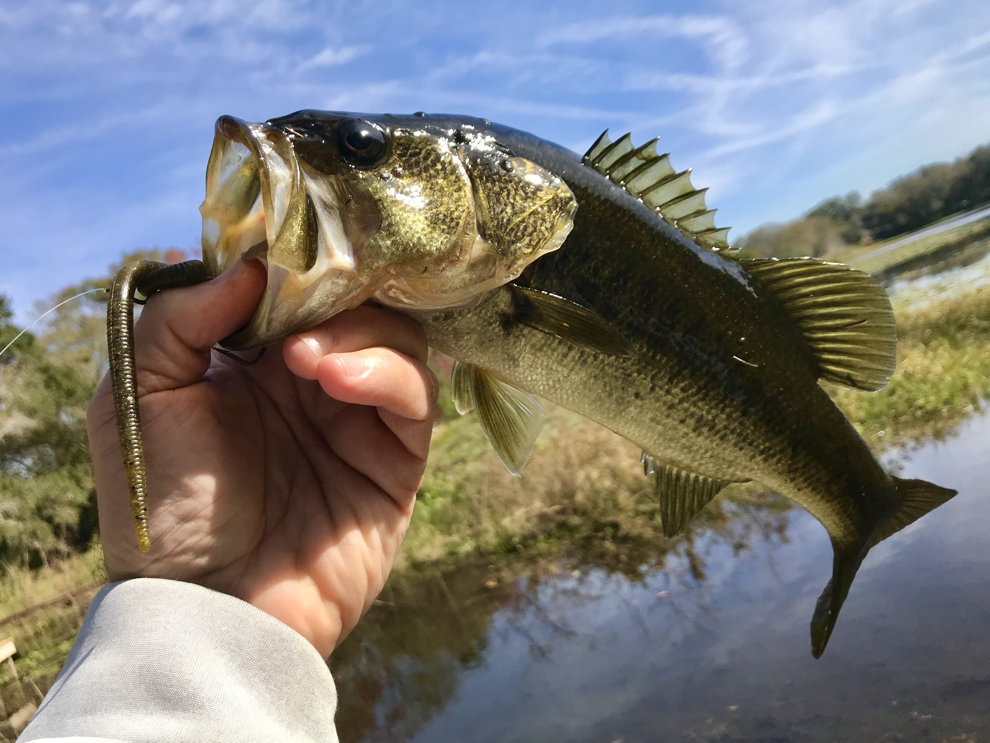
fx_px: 858
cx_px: 465
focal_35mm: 30
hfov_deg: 59.9
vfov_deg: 46.8
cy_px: 347
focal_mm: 3.99
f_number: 1.8
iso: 20
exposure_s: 1/1808
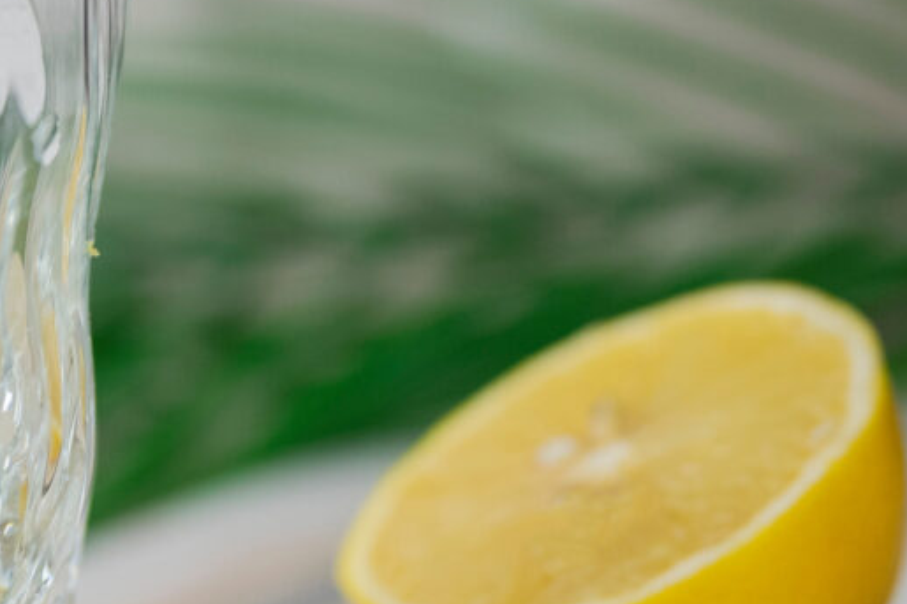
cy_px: 36
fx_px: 5012
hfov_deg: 10.1
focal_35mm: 199
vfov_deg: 6.9
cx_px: -396
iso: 200
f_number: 2.8
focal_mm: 50
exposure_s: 1/400
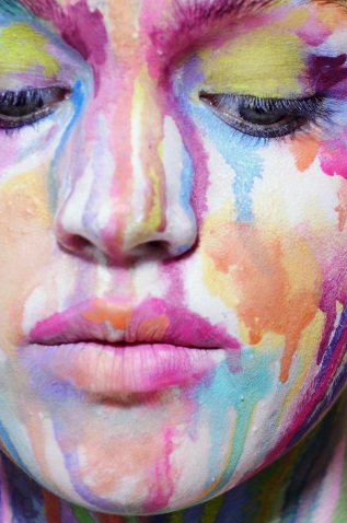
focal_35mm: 111
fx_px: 1611
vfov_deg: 18.4
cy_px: 282
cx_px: 340
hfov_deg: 12.2
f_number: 5
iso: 200
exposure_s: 1/15
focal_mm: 35
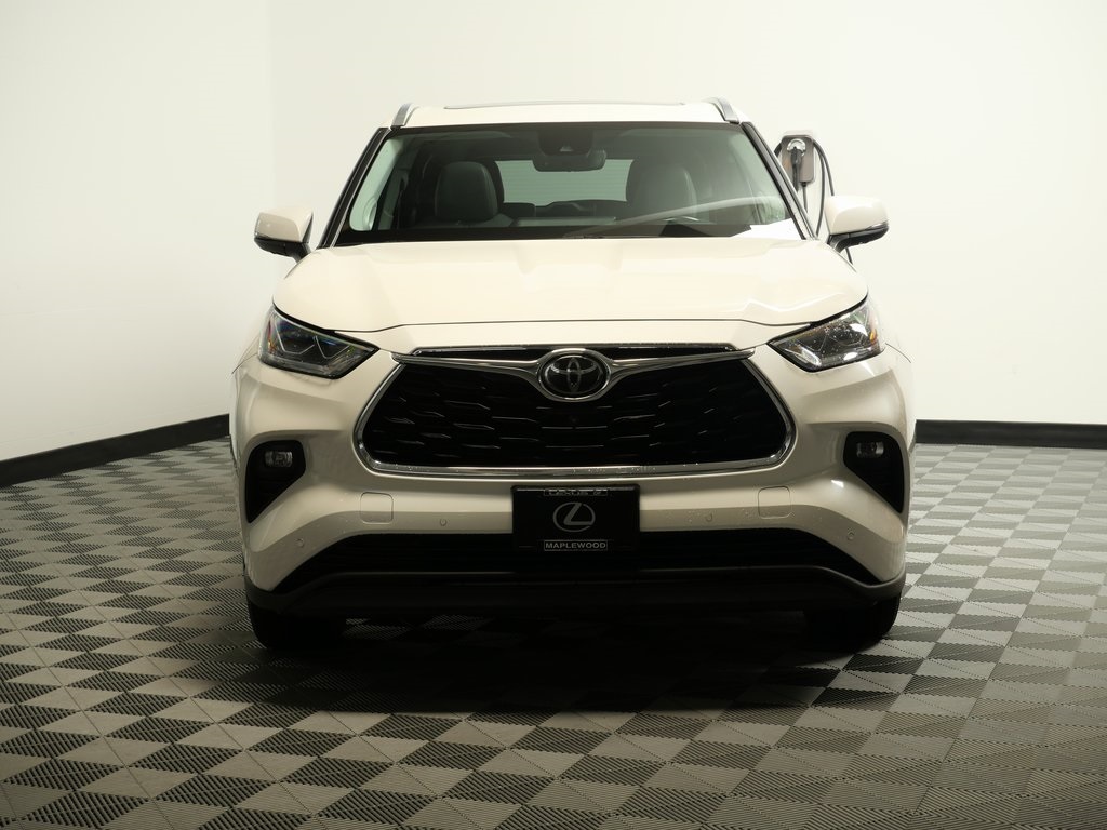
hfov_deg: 38.2
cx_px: 554
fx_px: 1599
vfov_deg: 29.1
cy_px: 415
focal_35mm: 50
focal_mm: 25
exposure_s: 1/200
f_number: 5.6
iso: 250
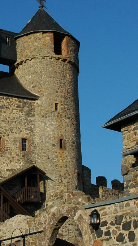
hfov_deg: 13.3
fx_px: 586
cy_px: 141
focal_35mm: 90
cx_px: 0
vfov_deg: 23.7
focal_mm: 24
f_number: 11
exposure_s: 1/250
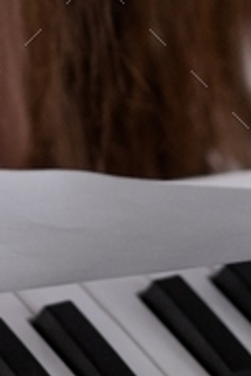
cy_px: -352
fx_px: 4279
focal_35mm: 410
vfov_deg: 4.9
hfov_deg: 3.4
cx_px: 85
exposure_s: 1/60
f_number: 2
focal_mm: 56
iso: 500
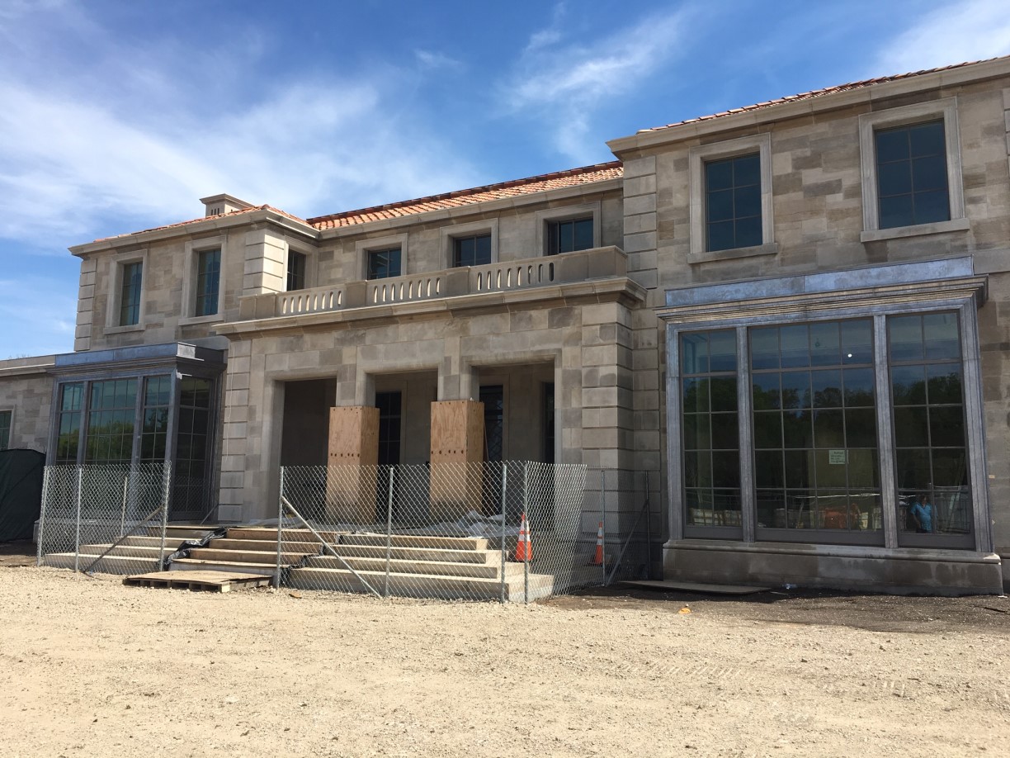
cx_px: 505
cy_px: 379
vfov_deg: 48.2
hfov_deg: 61.7
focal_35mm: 29
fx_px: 846
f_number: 2.2
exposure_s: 1/1326
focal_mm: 4.15
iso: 25
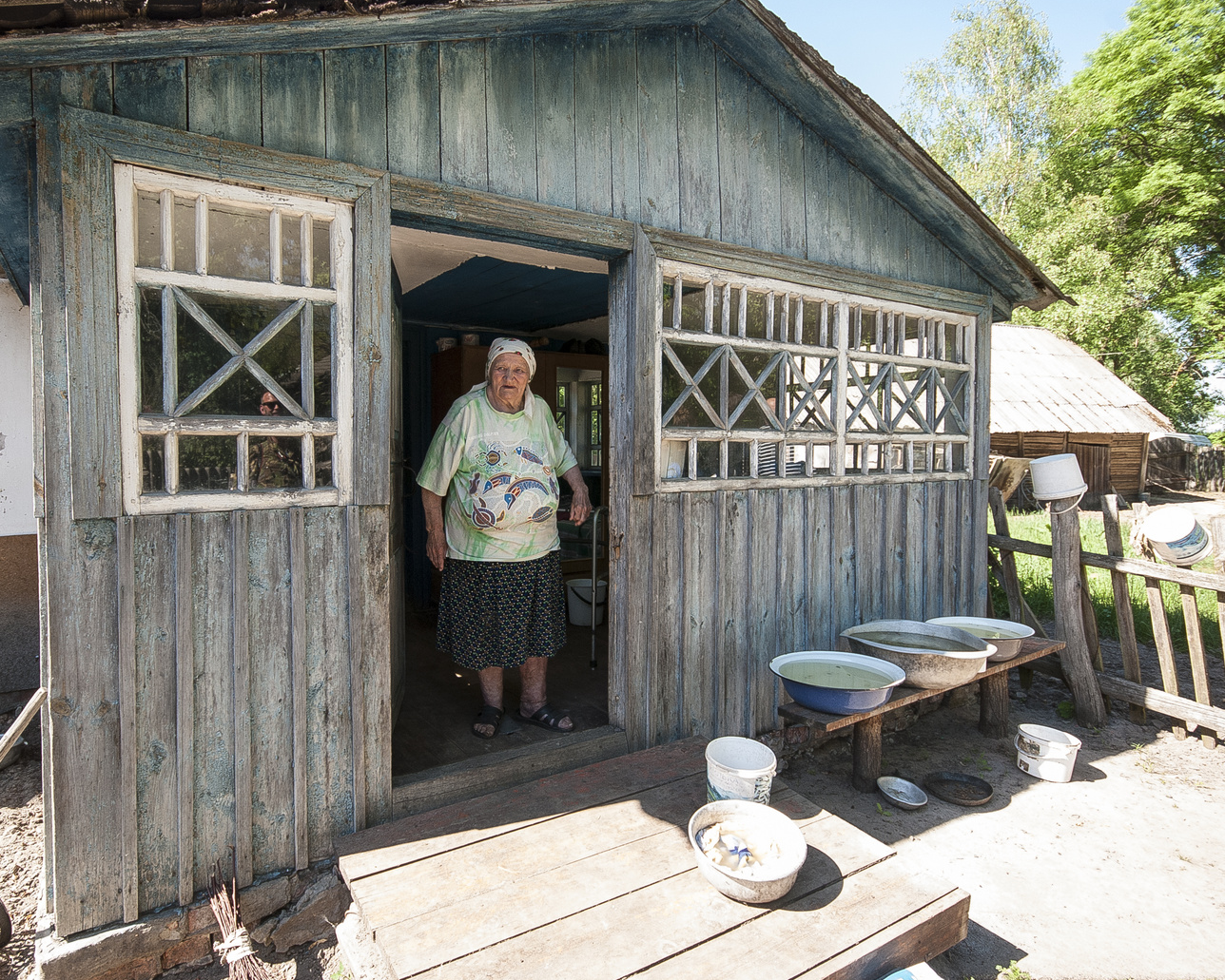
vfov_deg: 67.3
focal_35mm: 20
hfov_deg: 79.3
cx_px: 546
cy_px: 476
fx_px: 736
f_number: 7.1
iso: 200
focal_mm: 11.5
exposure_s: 1/125
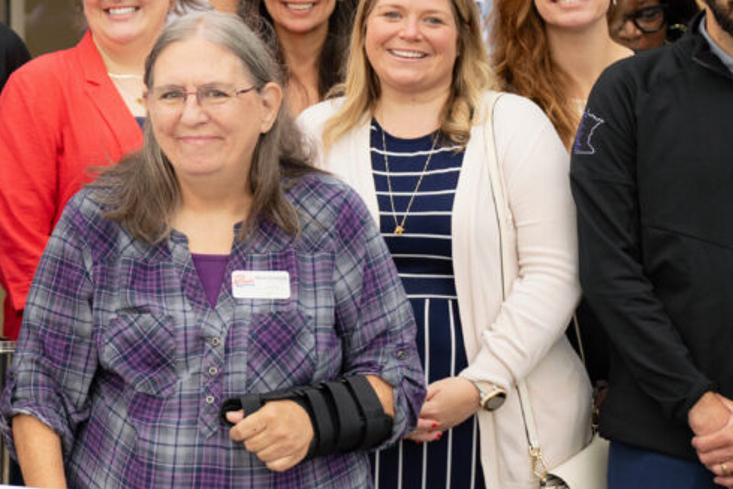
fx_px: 2383
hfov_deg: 15.8
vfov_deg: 11.5
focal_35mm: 117
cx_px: -428
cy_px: -68
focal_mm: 28
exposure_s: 1/320
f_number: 1.8
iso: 100
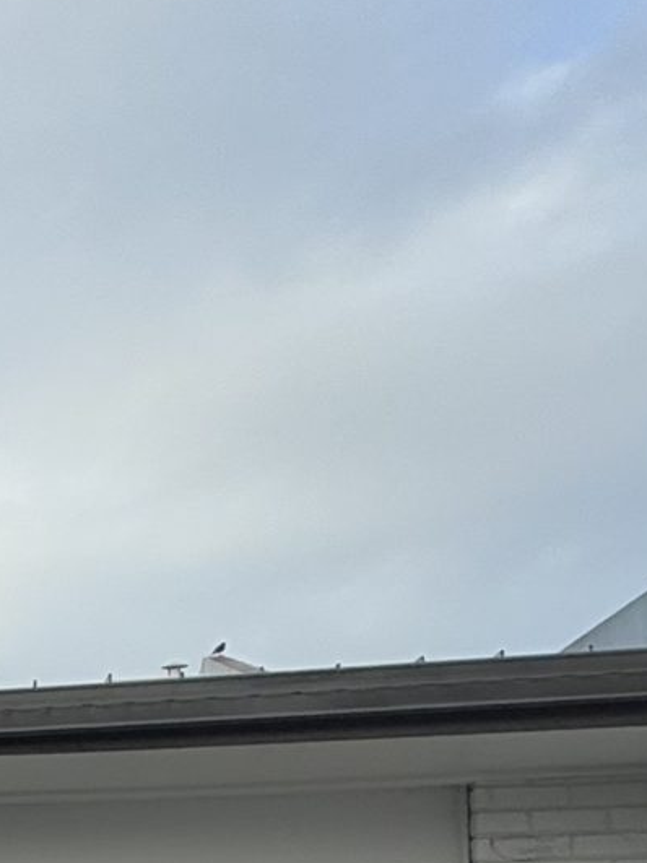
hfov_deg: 14.8
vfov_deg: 23.9
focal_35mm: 76
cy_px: 964
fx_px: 1895
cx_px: -749
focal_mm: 2.22
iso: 50
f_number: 2.2
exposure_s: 1/644
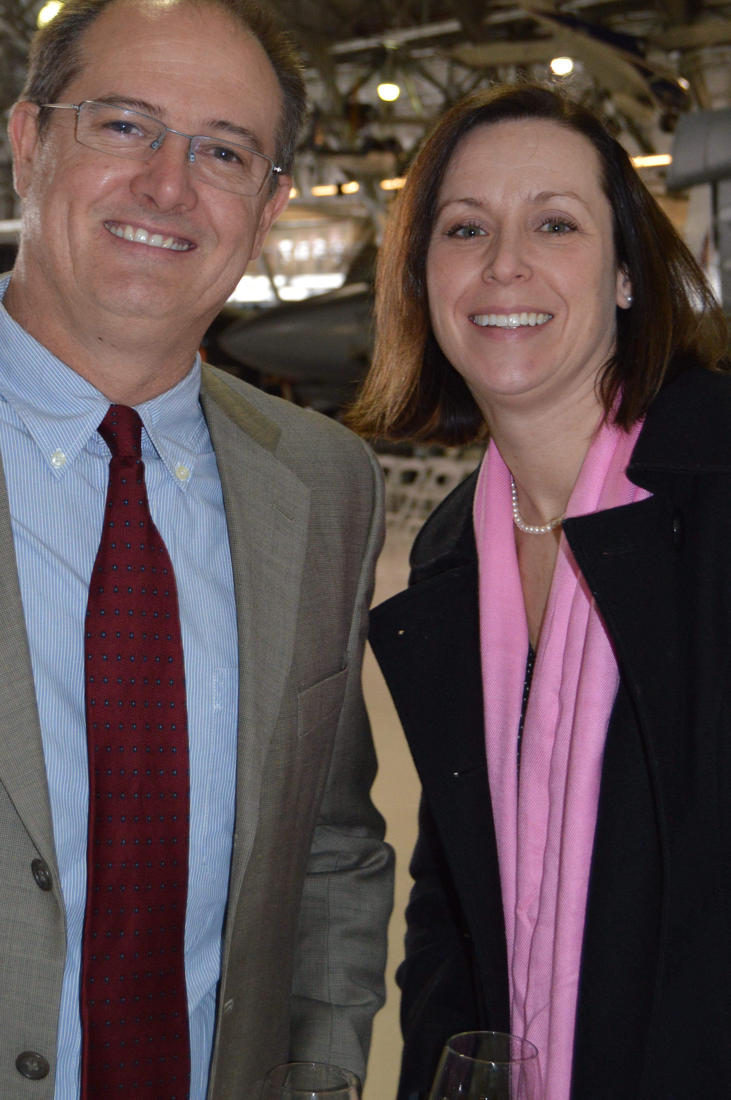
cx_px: 319
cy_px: 381
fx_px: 2128
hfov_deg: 19.5
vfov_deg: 28.8
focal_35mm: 70
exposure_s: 1/60
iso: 640
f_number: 4.2
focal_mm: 31
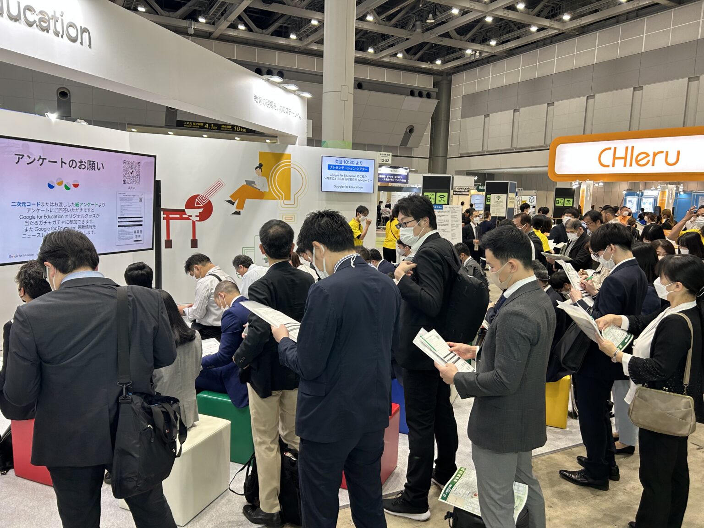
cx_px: 352
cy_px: 264
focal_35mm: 26
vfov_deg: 53.1
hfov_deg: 67.3
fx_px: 529
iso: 100
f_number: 1.5
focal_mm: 5.7
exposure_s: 1/100
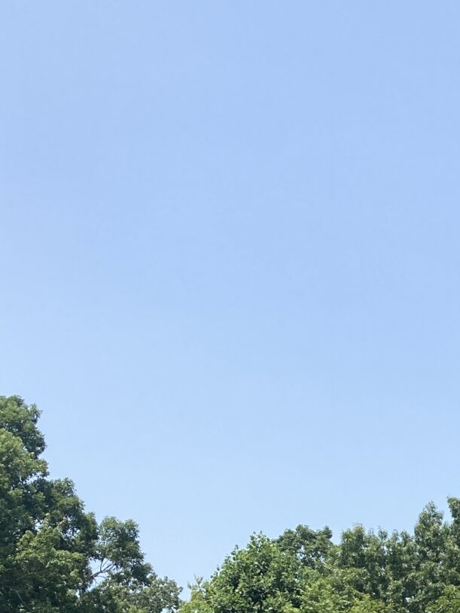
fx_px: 1560
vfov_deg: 20.2
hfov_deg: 15.7
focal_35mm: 88
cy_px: 824
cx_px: 650
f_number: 1.8
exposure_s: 1/771
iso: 20
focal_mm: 3.99
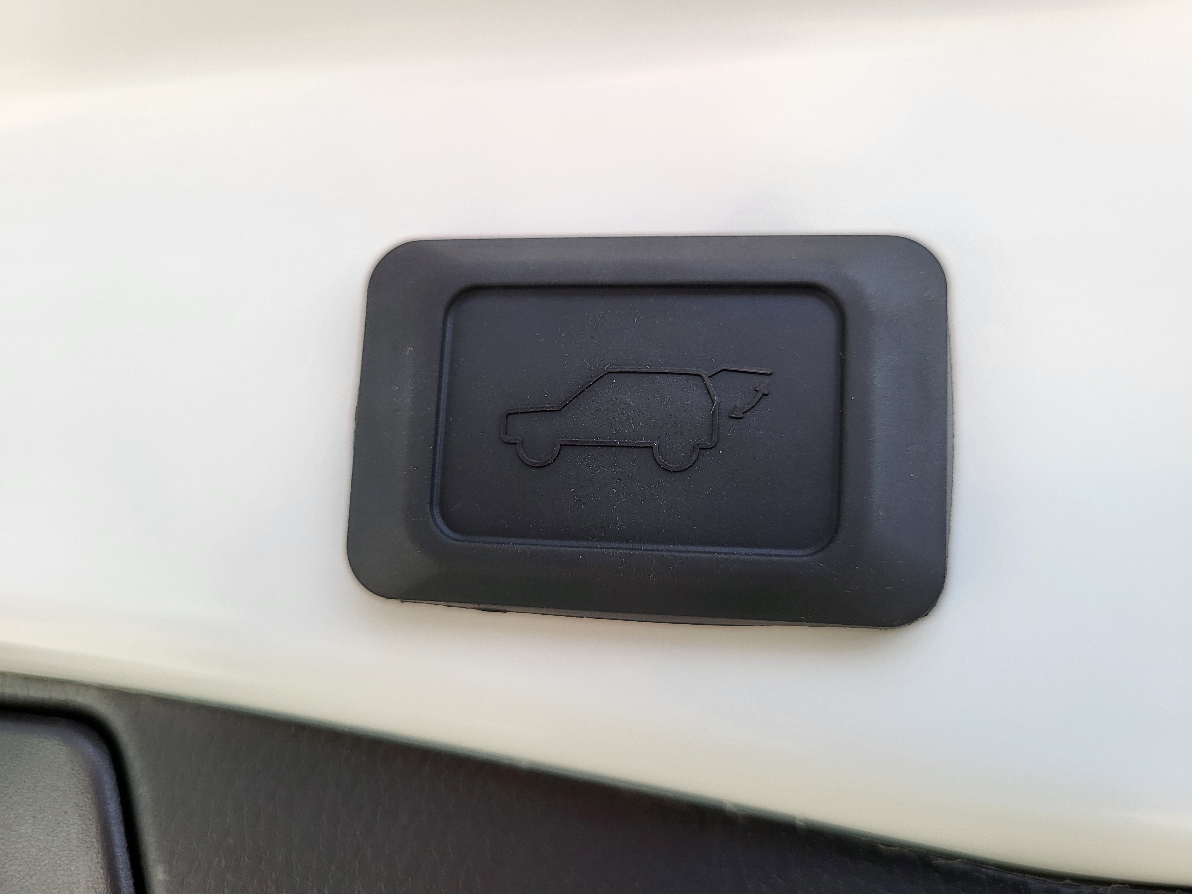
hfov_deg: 67.3
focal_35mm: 26
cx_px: 596
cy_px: 447
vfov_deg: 53.1
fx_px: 895
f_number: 1.8
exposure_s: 1/438
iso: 40
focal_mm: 5.4
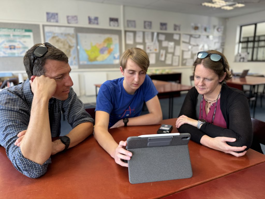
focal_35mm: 24
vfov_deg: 56.8
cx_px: 132
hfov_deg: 71.6
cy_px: 100
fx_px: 184
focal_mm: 6.76
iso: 80
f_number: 1.78
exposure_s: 1/100
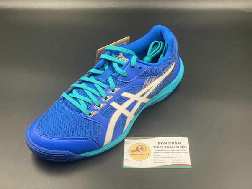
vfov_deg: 28.0
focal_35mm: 52
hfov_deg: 36.8
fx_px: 379
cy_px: 94
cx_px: 126
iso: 125
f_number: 2
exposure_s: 1/100
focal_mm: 6
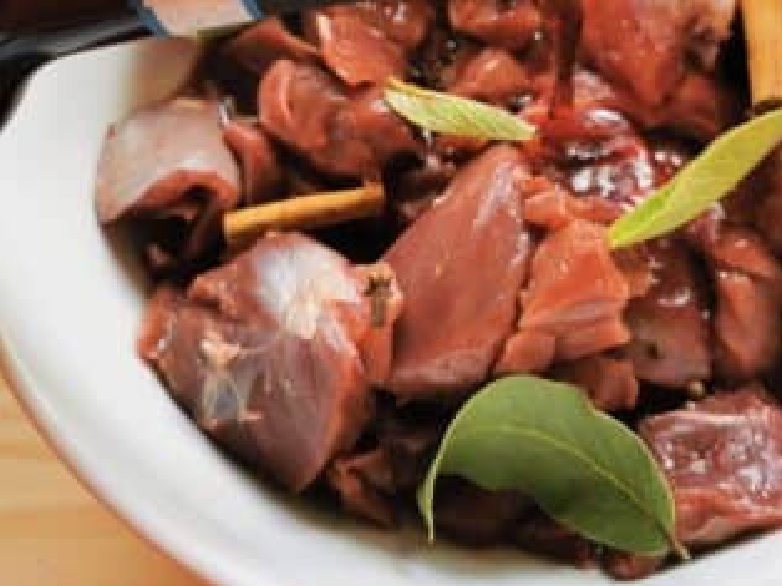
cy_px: 168
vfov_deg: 33.1
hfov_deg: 43.7
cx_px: 461
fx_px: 971
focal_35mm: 43
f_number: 1.6
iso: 50
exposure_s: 1/118
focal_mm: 5.56
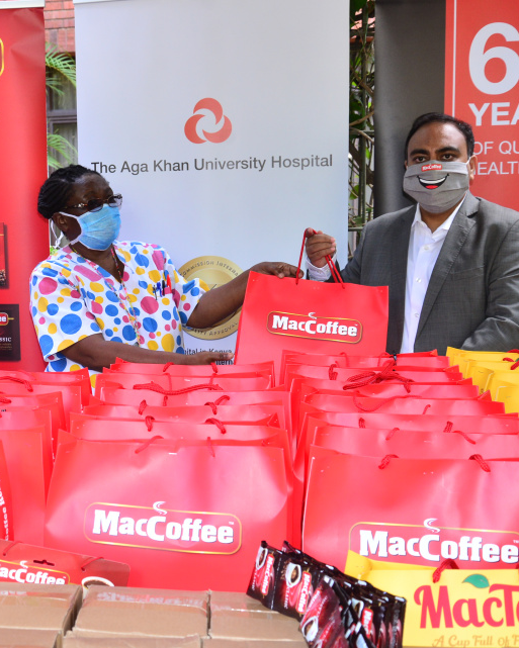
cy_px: 313
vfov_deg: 38.8
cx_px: 99
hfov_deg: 30.6
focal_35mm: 48
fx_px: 921
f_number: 5.6
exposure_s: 1/100
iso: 1000
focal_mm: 32
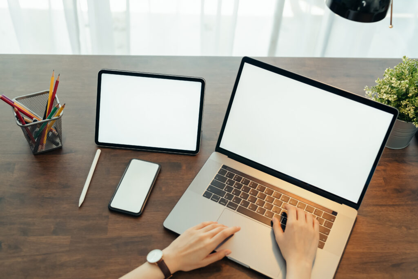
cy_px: 140
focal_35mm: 44
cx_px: 209
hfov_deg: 44.5
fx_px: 511
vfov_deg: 30.5
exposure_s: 1/80
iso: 200
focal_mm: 44
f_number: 3.2
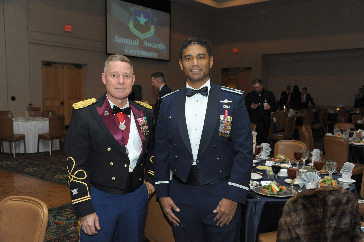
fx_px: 384
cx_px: 182
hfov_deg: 50.7
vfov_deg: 35.0
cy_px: 121
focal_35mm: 38
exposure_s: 1/125
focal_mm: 38
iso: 2000
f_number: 5
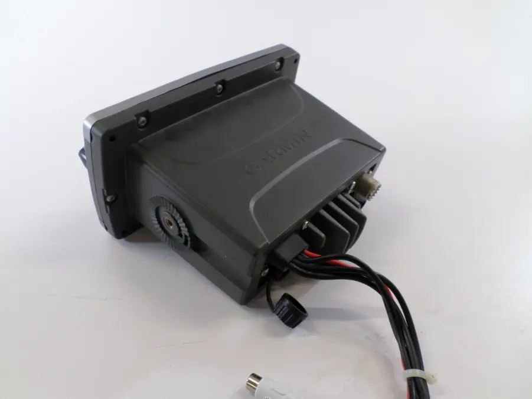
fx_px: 384
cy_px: 200
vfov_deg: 54.9
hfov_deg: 69.4
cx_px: 266
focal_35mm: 25
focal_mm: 4.5
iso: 80
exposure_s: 1/45
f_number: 2.5
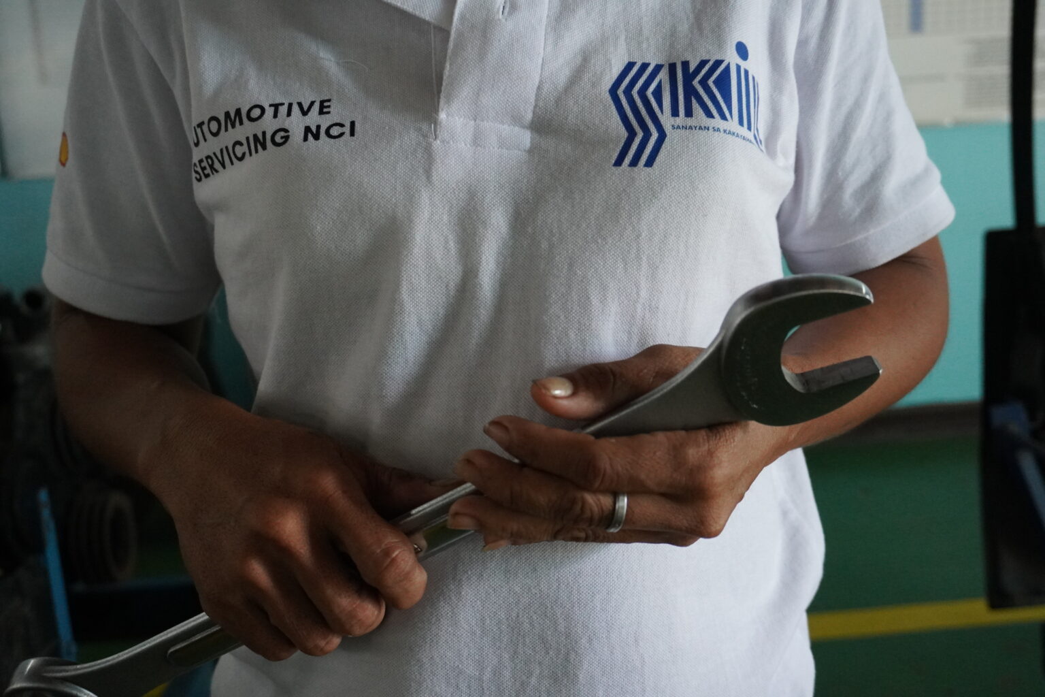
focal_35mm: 38
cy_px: 348
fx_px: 1088
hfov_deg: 51.3
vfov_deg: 35.5
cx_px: 522
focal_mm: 25
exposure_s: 1/160
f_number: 4.5
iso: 3200
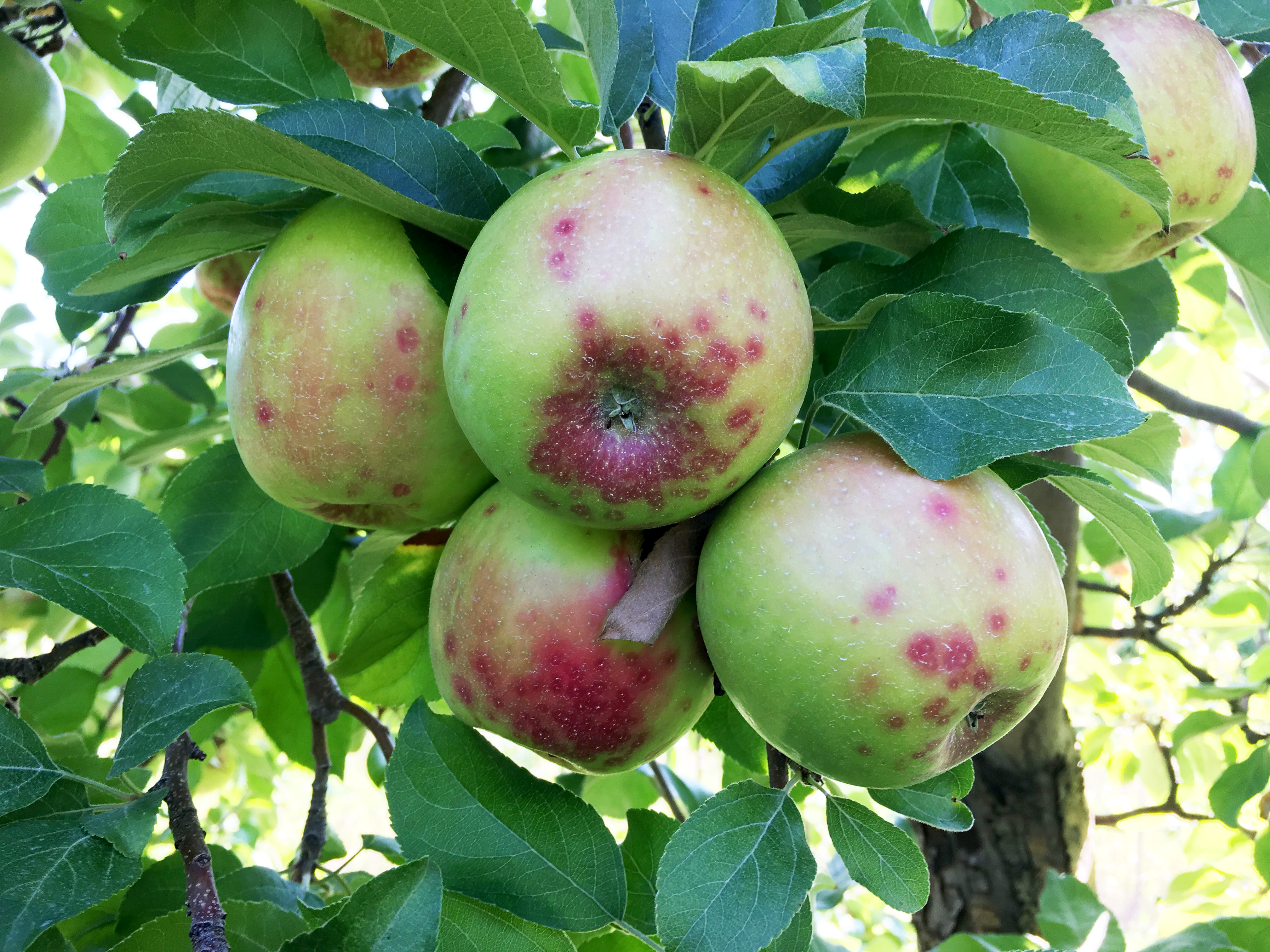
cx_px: 635
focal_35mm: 29
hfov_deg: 61.7
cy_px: 476
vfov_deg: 48.2
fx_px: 1064
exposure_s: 1/60
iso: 25
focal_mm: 4.15
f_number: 2.2
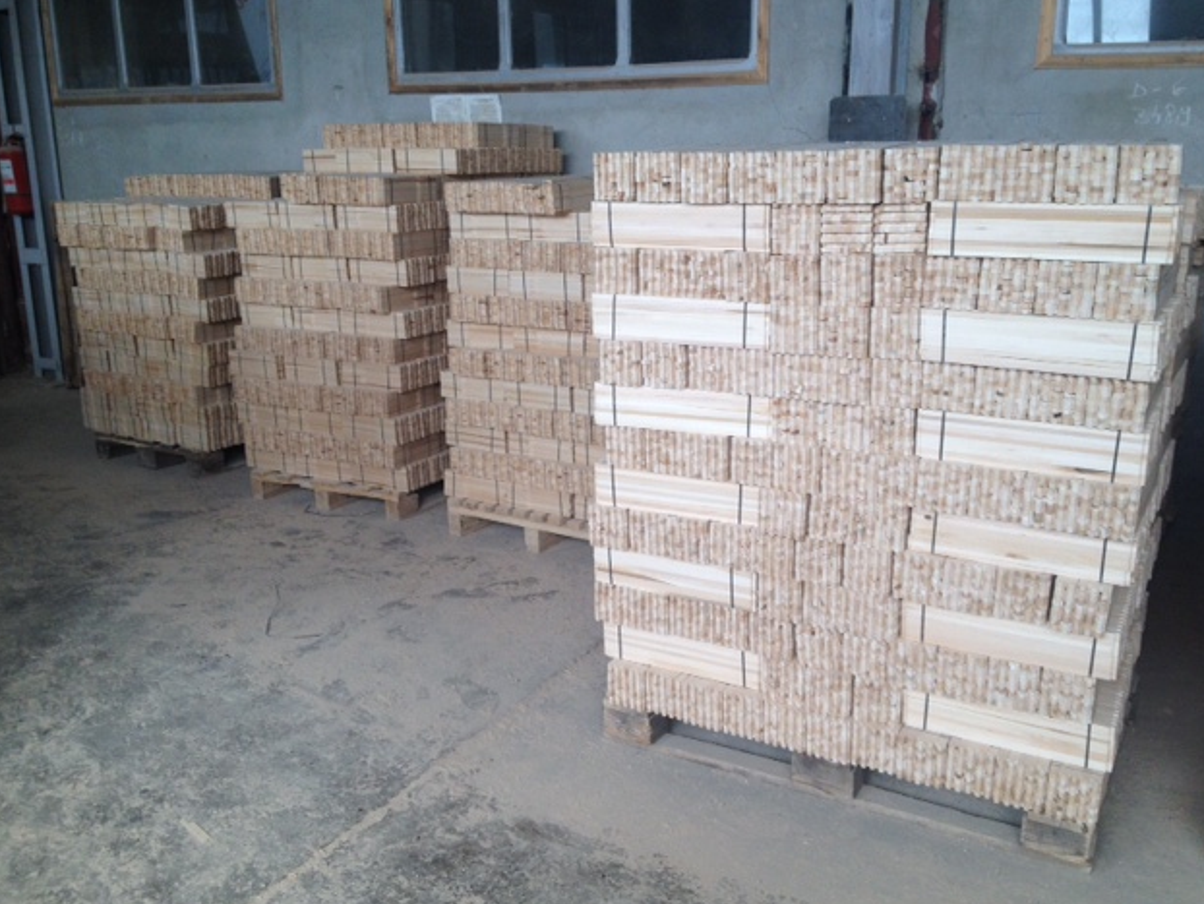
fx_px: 1253
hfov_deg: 51.3
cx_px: 608
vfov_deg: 39.7
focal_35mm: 36
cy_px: 449
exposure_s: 1/120
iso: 80
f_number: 2.4
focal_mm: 4.28
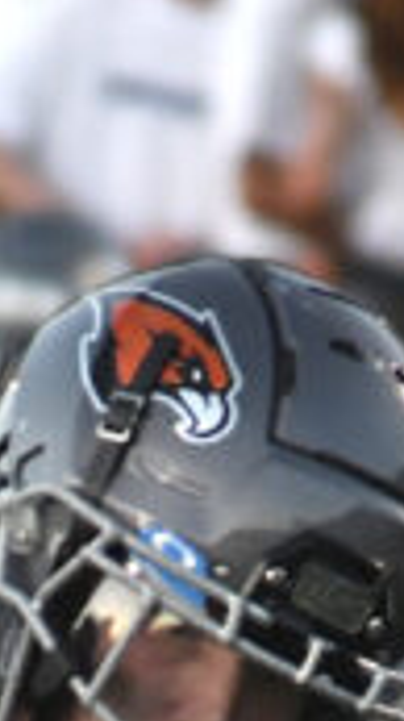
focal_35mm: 2616
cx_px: 196
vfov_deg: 0.8
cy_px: 1496
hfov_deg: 0.5
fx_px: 49942
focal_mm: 240
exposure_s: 1/500
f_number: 6
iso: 1600
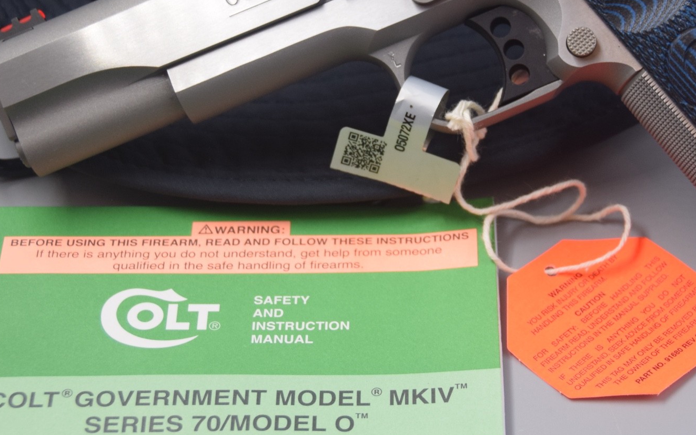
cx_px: 425
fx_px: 1973
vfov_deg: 12.6
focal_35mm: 104
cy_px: 132
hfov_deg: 20.0
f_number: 5
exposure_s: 1/100
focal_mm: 36
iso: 400
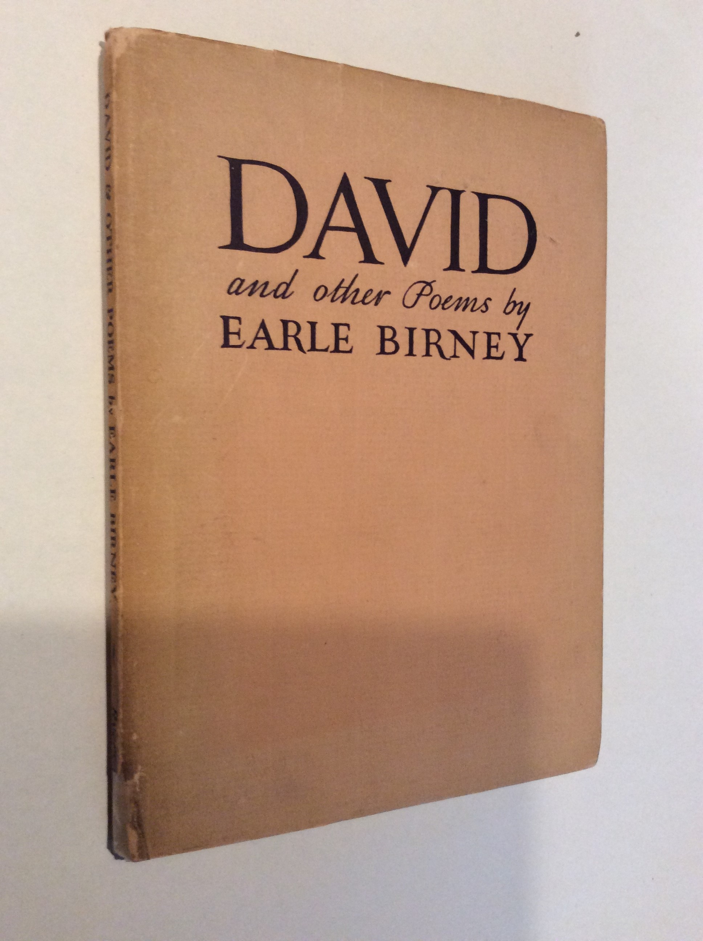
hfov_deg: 44.1
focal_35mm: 32
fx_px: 869
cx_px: 352
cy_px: 470
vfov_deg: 56.9
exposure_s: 1/24
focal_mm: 3.3
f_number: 2.4
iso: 125
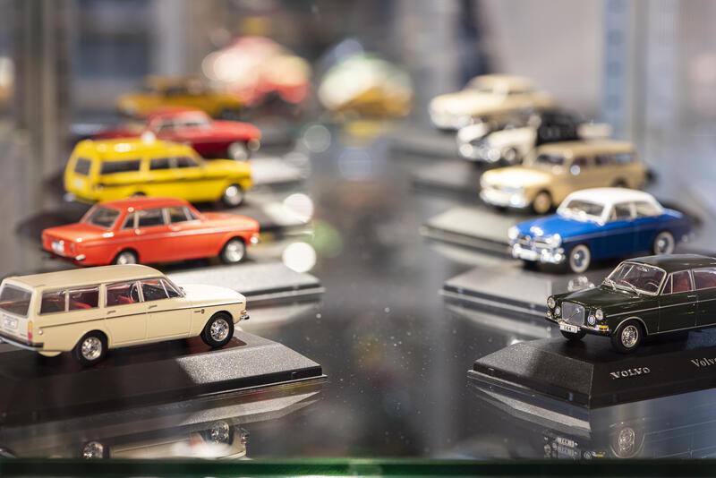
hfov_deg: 19.4
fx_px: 2089
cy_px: 239
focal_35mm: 105
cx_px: 358
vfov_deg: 13.1
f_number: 8
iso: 500
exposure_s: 1/5
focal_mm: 105
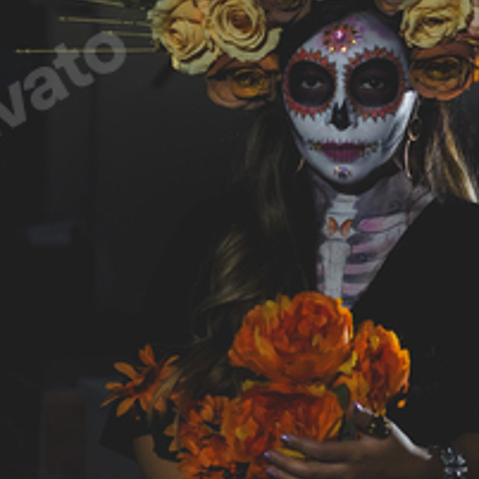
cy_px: 222
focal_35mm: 125
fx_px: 1957
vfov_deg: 14.0
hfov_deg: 13.9
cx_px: 341
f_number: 3.2
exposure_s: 1/200
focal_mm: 50
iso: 640
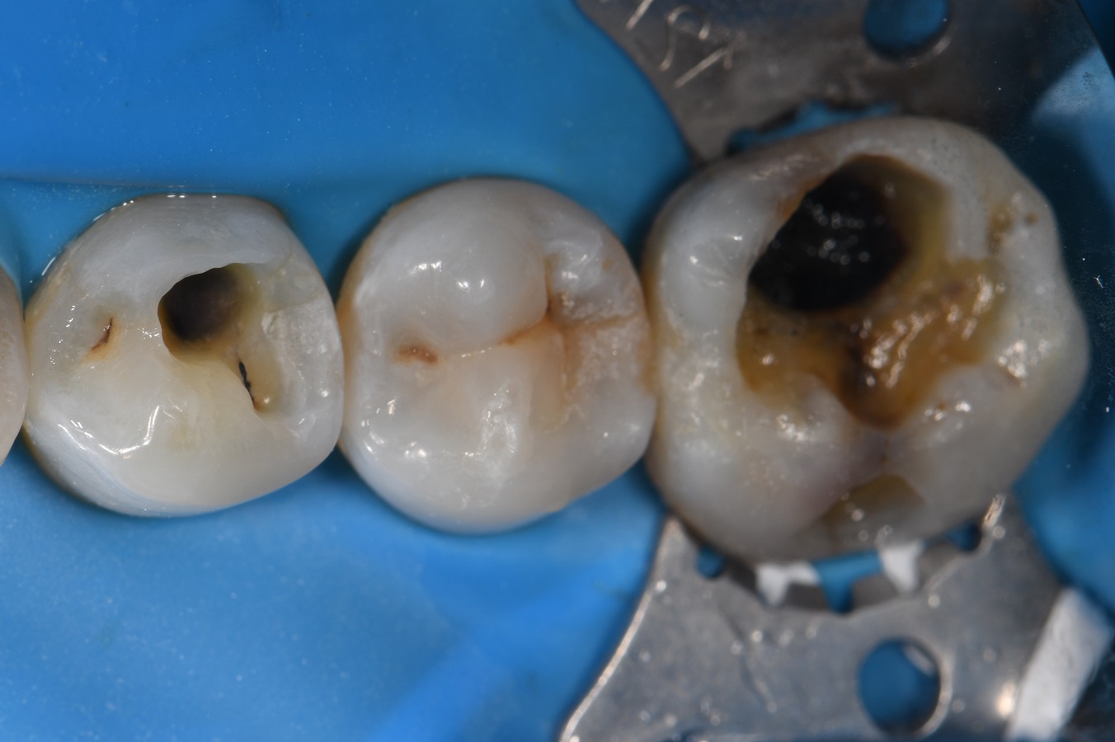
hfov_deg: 13.1
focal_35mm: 157
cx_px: 558
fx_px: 4860
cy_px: 371
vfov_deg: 8.7
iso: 200
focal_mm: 105
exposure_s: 1/160
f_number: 32
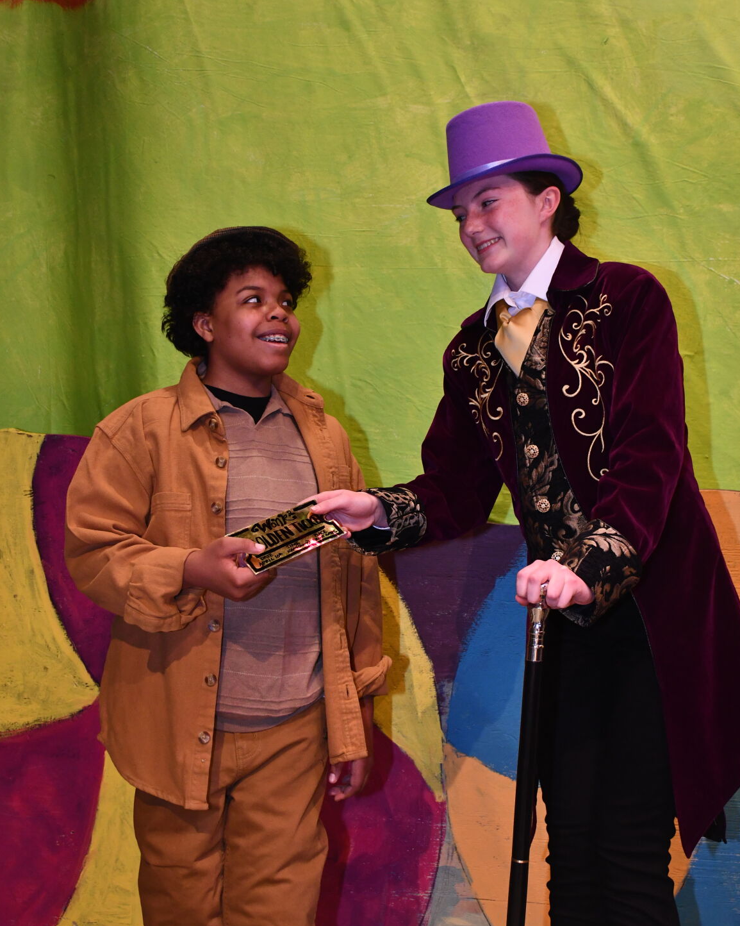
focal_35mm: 55
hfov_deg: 27.6
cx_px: 372
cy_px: 442
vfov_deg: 34.1
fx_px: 1506
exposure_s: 1/160
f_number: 5
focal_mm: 32
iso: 1800
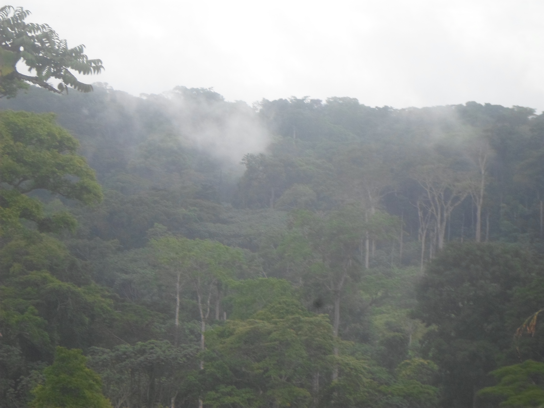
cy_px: 204
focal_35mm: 125
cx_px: 272
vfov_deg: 11.9
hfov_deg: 15.8
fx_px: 1964
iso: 120
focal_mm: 22.5
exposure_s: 1/60
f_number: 6.3
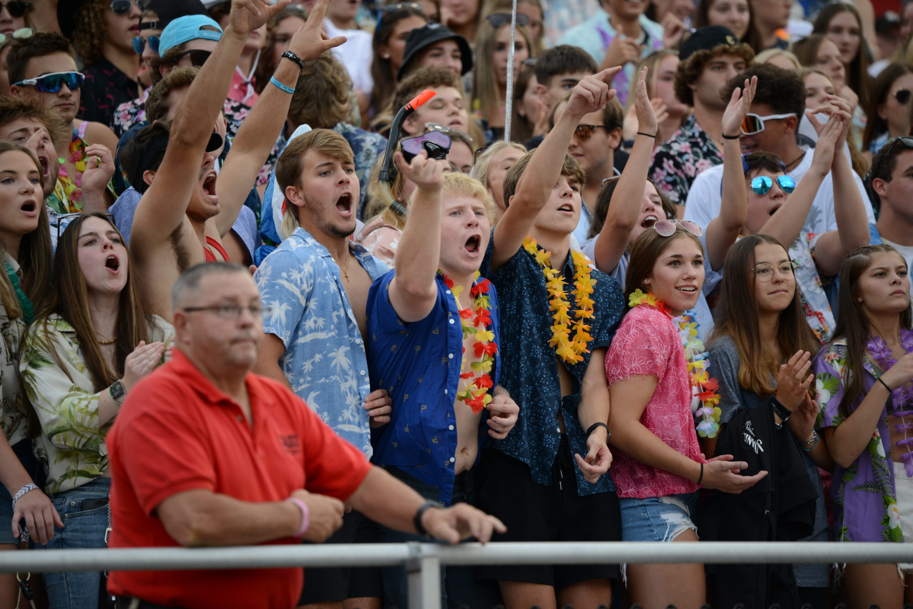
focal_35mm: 200
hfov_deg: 10.3
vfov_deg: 6.9
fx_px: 5074
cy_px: 304
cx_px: 456
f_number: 2.8
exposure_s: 1/400
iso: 640
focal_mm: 200
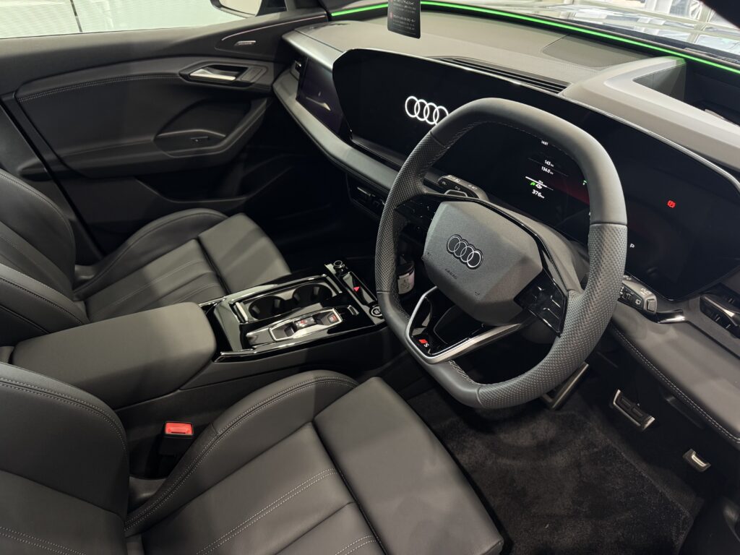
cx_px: 370
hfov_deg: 71.6
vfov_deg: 56.8
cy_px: 278
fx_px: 513
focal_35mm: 24
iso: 400
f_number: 1.78
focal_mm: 6.76
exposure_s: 1/60
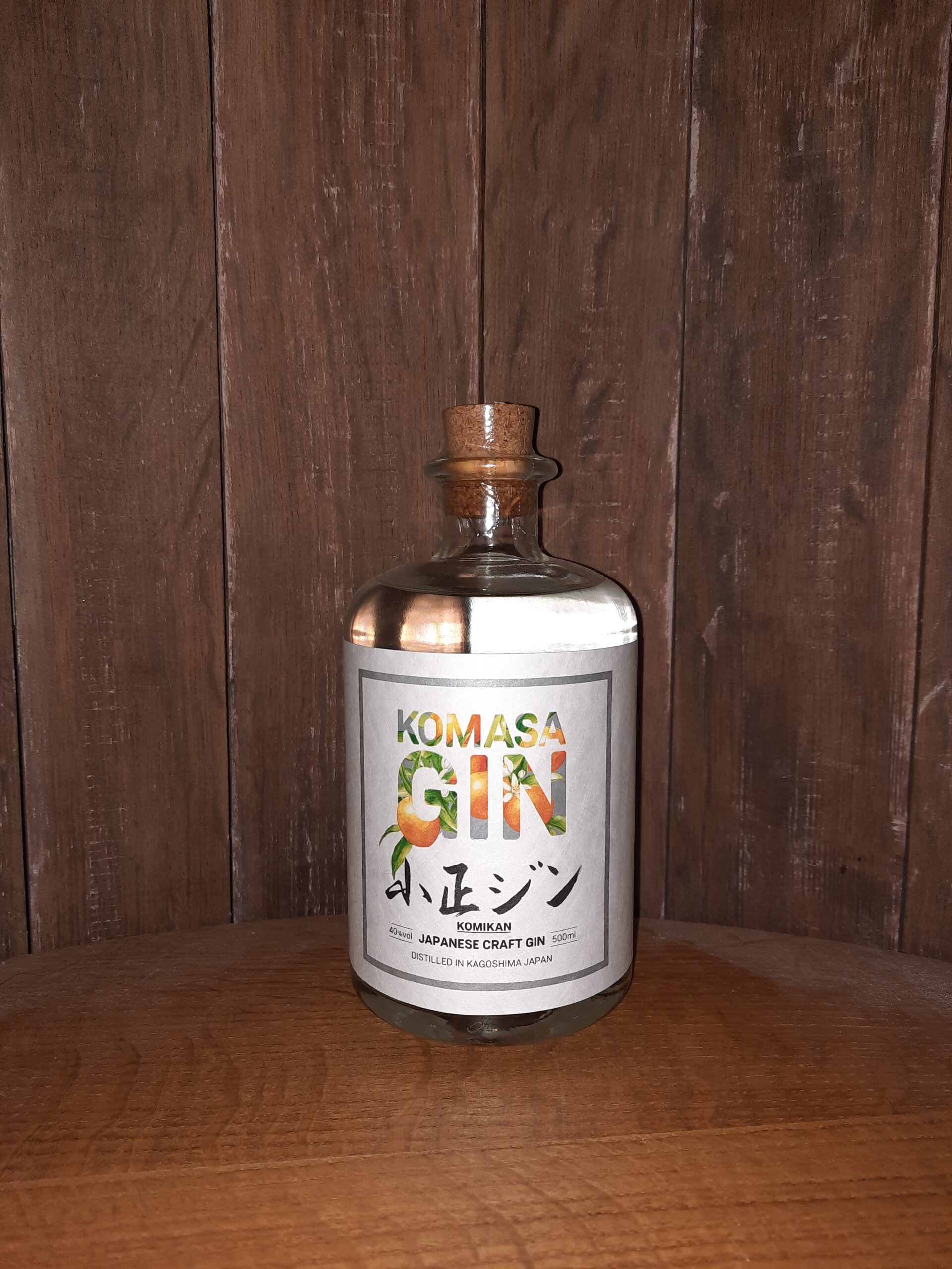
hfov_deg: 54.9
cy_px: 634
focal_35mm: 25
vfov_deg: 69.4
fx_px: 917
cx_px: 476
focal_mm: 4.6
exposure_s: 1/17
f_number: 2
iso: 1600
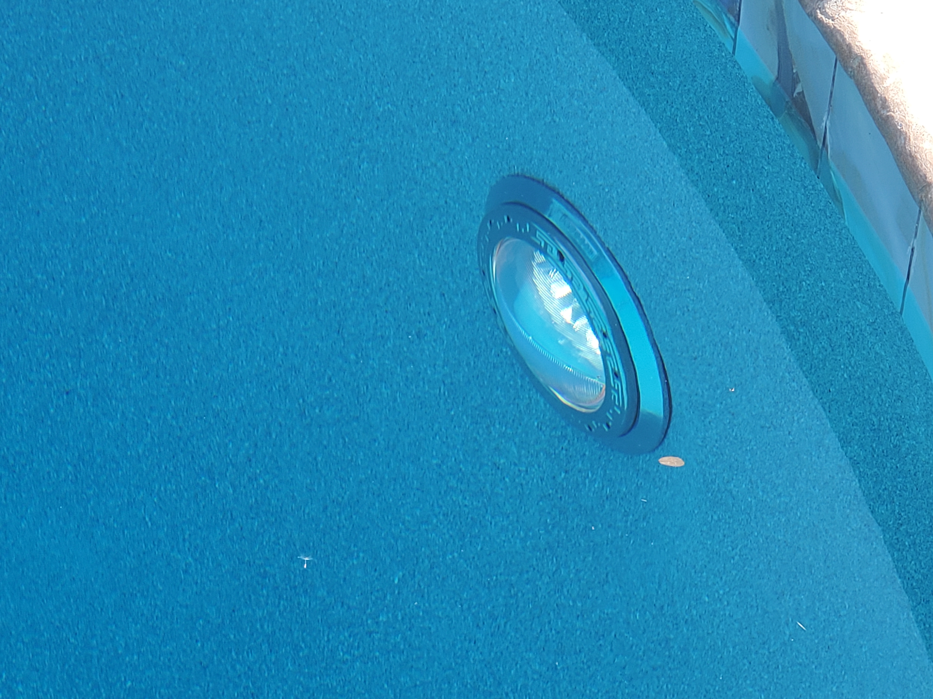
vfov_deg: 28.0
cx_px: 466
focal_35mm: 52
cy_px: 350
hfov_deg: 36.8
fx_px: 1402
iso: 50
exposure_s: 1/300
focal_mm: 6
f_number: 2.4
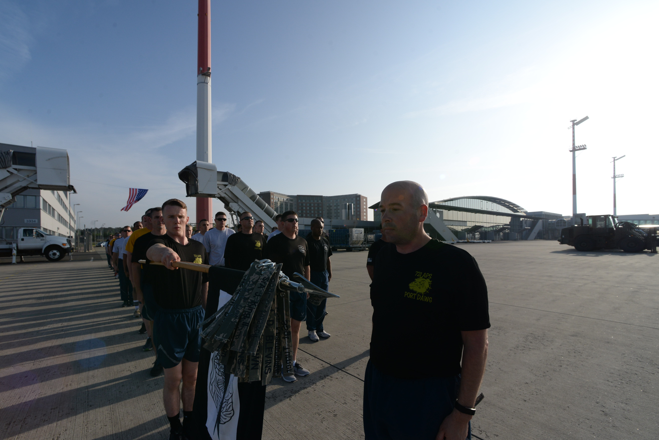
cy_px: 243
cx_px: 310
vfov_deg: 73.6
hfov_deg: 96.6
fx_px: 293
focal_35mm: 16
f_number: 11
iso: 400
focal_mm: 14
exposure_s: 1/800
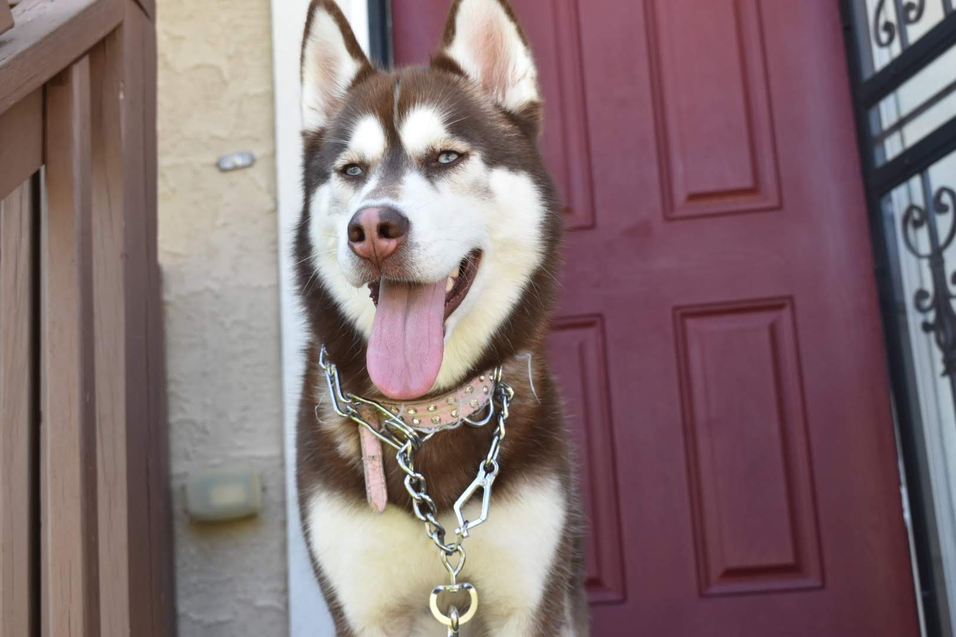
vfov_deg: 25.8
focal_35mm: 52
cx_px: 478
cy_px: 318
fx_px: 1394
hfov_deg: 37.9
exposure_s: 1/200
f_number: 7.1
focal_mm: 35
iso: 400
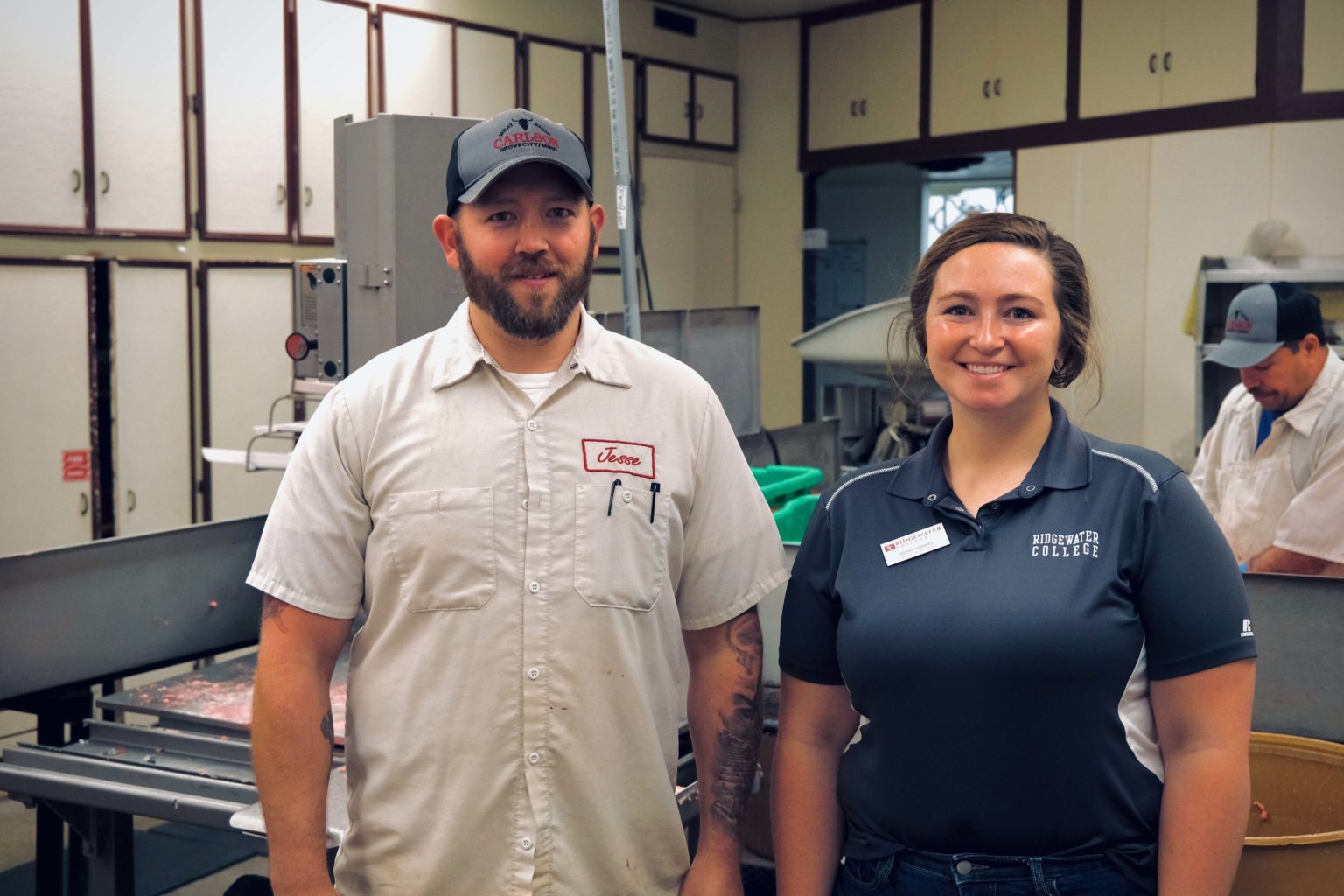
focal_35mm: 46
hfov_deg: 42.7
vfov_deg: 29.2
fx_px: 1717
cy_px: 448
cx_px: 672
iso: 1600
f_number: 4
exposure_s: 1/640
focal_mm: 30.8
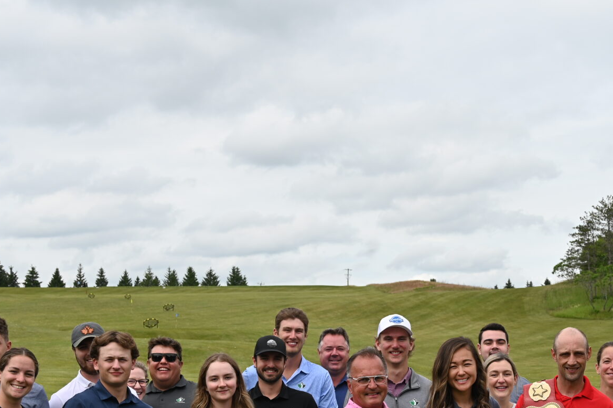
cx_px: 488
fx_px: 1378
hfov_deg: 24.7
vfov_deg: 16.6
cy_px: 366
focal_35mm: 81
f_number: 7.1
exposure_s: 1/400
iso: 100
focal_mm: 37
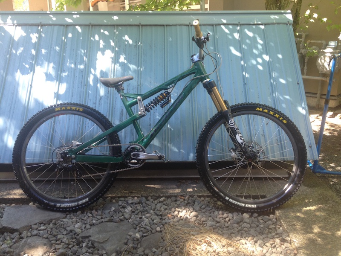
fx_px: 345
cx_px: 170
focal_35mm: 35
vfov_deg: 40.7
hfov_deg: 52.6
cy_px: 128
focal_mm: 4.28
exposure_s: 1/60
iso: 50
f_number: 2.4
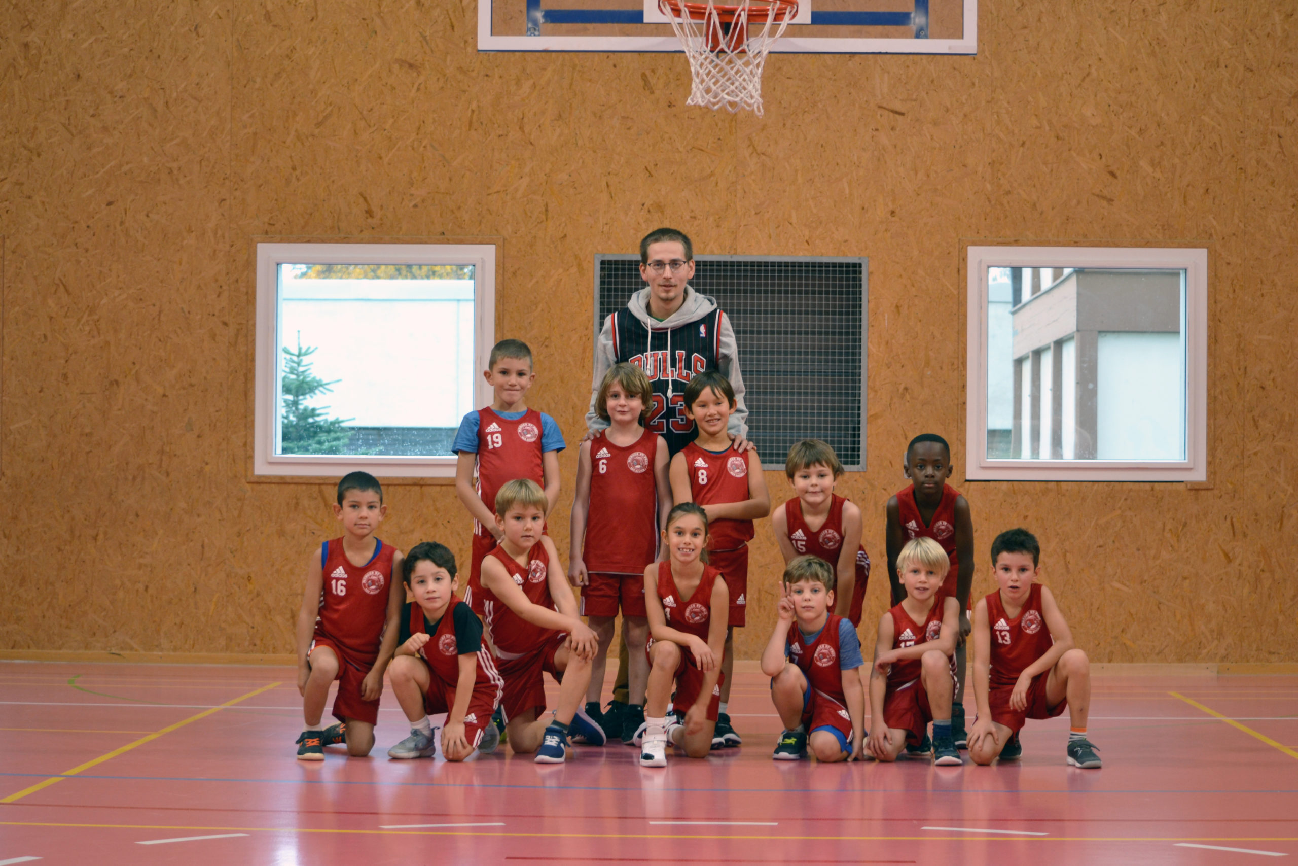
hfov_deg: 24.6
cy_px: 433
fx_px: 2975
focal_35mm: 82
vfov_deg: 16.6
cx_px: 649
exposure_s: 1/40
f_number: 4.5
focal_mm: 55
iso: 400
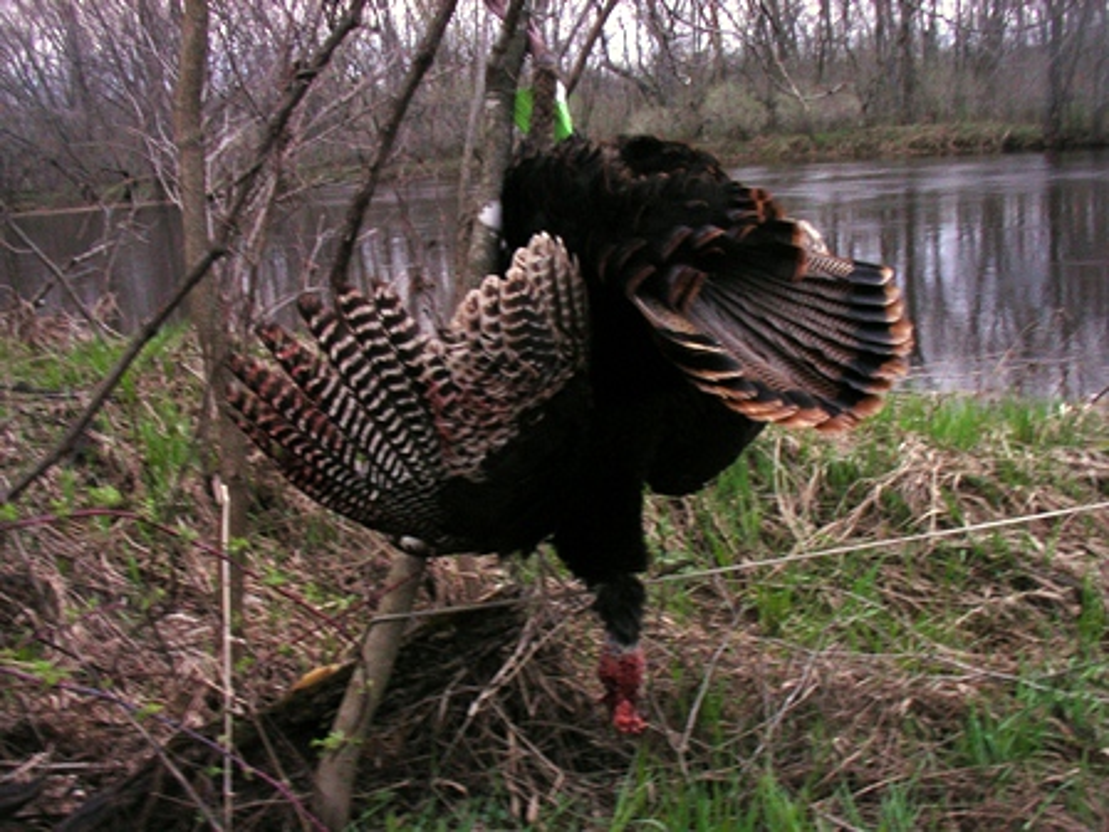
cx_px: 554
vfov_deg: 38.7
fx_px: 1185
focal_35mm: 37
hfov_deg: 50.1
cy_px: 416
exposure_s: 1/4
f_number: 6.9
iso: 100
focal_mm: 5.7
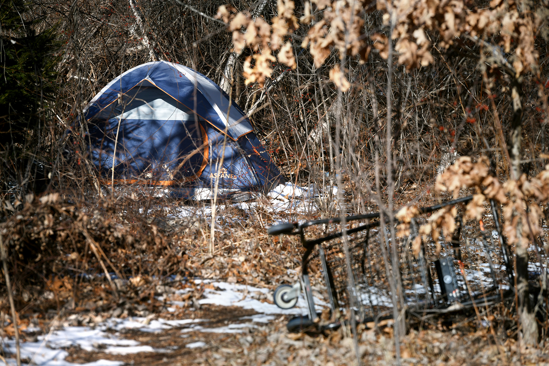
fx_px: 2592
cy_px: 183
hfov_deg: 12.1
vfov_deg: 8.1
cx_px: 274
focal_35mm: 170
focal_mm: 170
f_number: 6.3
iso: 200
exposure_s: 1/1000
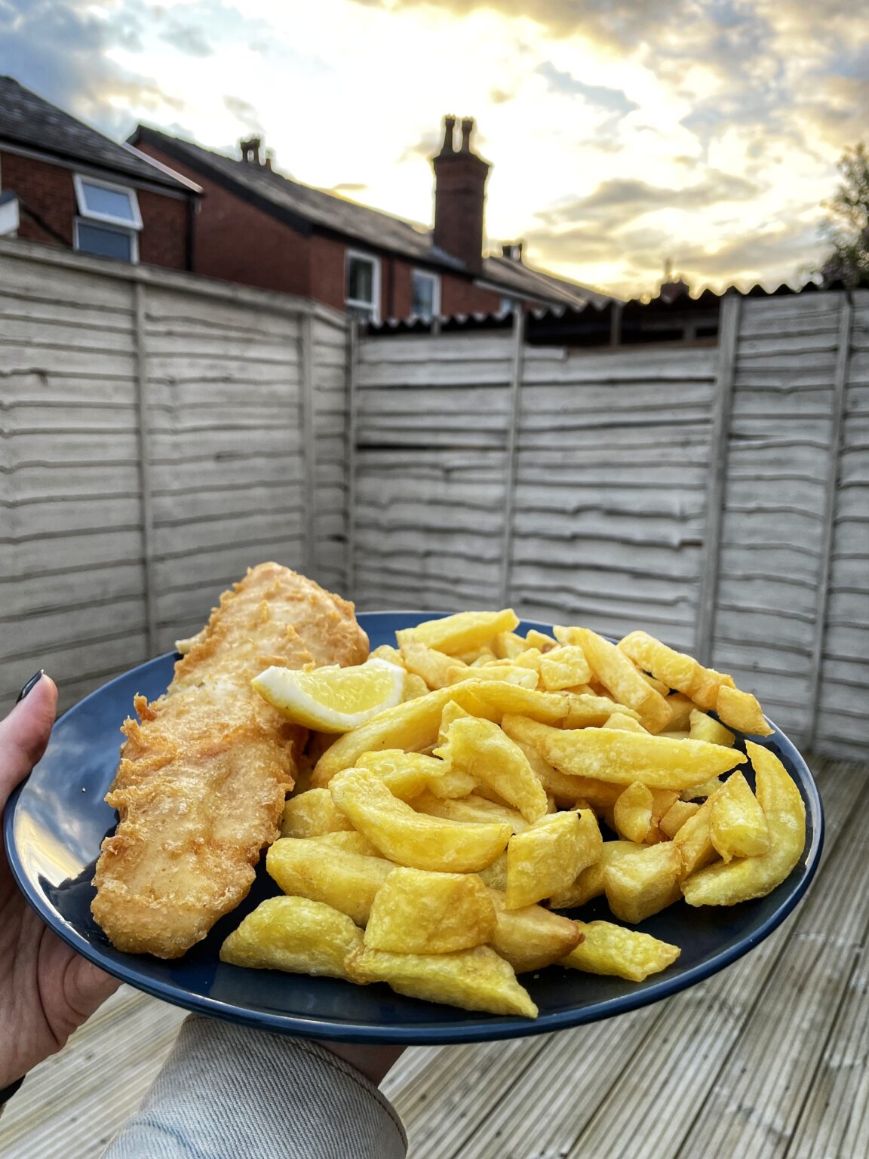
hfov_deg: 53.1
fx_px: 870
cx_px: 434
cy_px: 580
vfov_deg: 67.3
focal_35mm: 26
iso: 32
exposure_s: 1/155
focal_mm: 4.2
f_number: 1.6
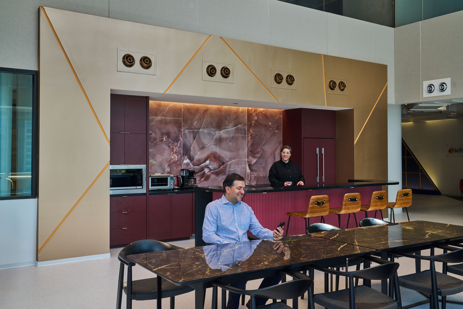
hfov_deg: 54.4
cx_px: 232
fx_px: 450
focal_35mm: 35
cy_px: 154
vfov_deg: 37.9
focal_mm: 35
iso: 1250
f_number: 11
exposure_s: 1/50
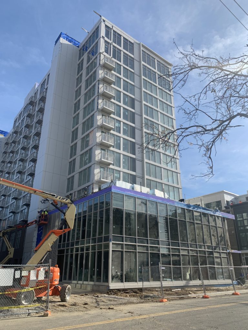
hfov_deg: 53.1
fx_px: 248
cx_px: 124
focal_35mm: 26
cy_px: 165
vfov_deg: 67.3
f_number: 1.8
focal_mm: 4.25
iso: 25
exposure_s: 1/1880
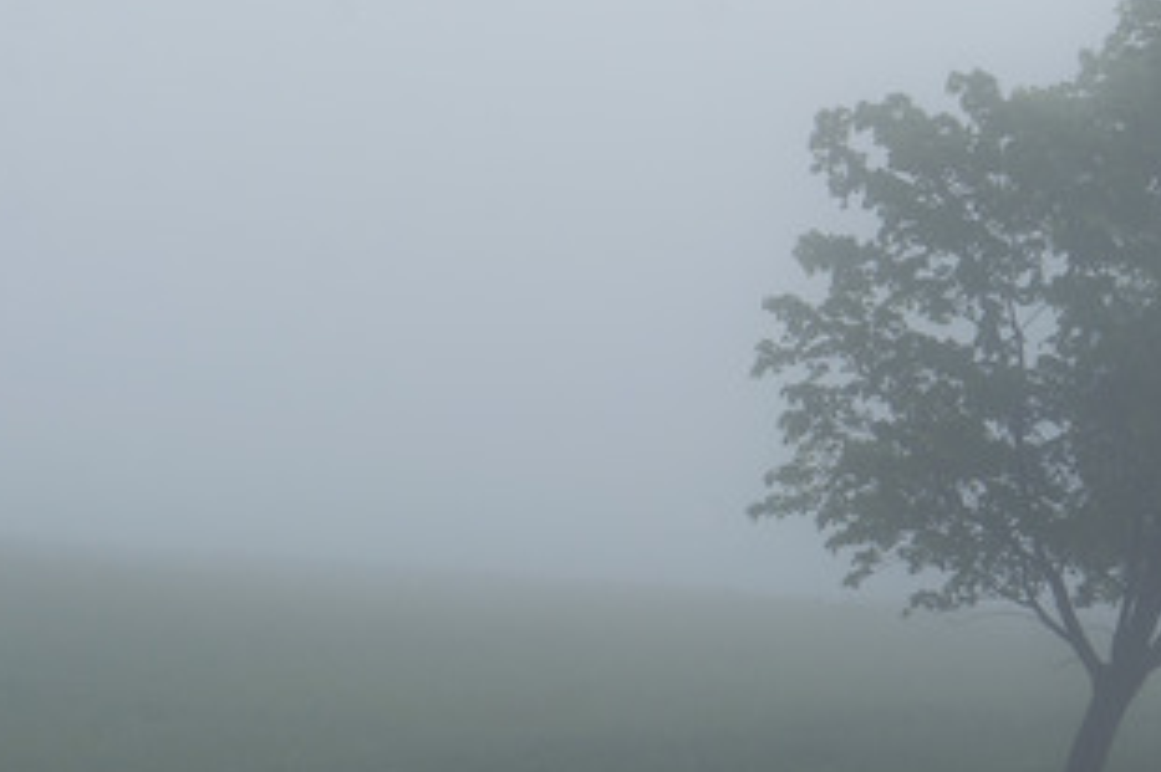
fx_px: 8703
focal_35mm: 270
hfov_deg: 7.5
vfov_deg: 5.1
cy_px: 131
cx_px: 1859
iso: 50
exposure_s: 1/100
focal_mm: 70
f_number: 10
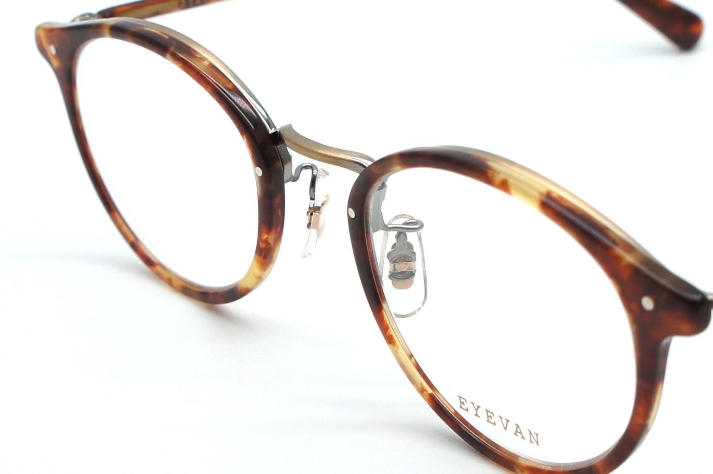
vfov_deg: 19.7
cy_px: 237
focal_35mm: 69
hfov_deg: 29.3
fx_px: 1365
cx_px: 356
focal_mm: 23
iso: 200
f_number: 7.1
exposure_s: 1/200
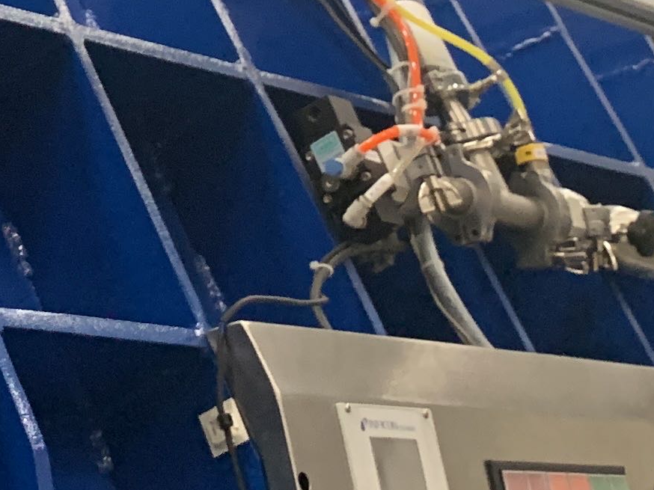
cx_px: -229
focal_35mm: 120
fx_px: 2267
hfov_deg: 15.5
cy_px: -211
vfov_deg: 11.9
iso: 320
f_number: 1.8
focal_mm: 4.25
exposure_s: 1/50
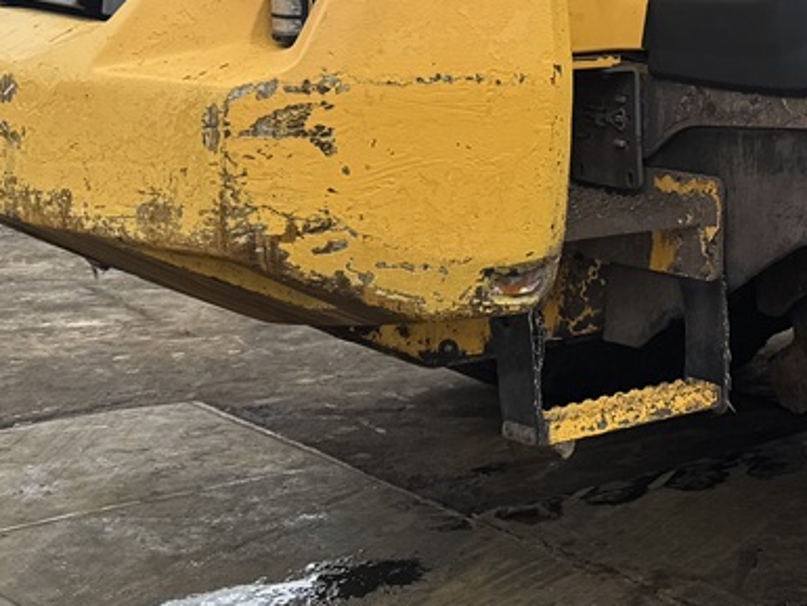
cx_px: 1121
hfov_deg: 19.8
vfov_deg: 16.1
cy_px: -85
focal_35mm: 89
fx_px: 2075
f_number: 1.78
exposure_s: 1/1980
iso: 80
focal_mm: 6.76
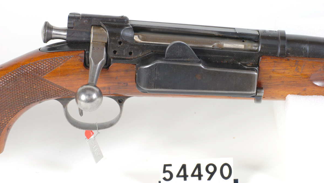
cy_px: 90
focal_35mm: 111
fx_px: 954
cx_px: 161
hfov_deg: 19.3
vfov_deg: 10.9
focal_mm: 70
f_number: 11
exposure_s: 1/80
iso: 100
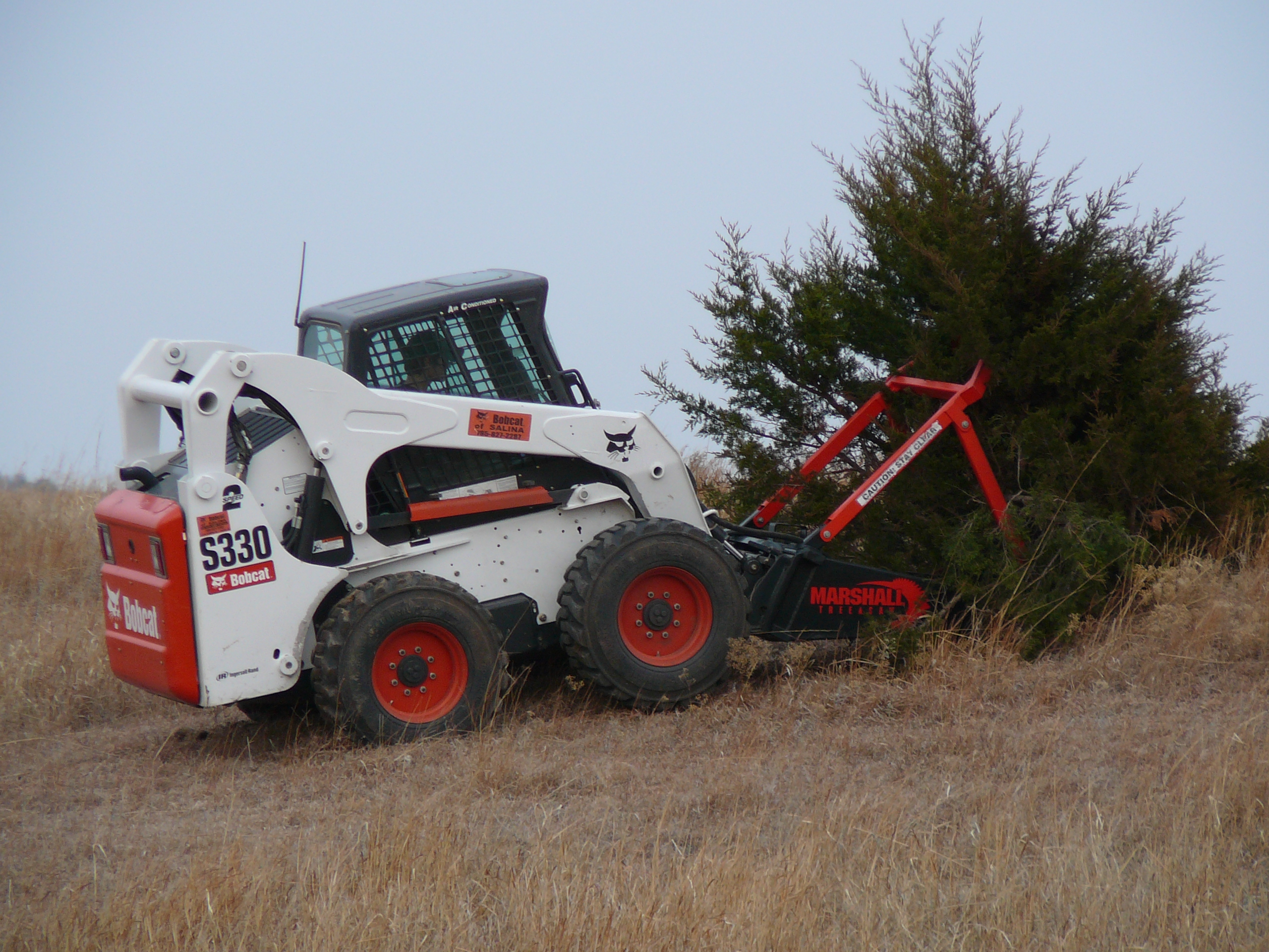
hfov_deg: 7.7
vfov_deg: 5.8
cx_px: 634
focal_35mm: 256
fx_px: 9385
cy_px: 476
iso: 80
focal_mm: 38
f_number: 4.1
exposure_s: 1/100
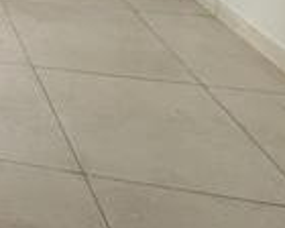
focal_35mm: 58
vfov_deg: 19.7
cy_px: -177
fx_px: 489
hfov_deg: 18.2
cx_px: -309
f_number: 1.8
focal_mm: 1.57
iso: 125
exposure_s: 1/99
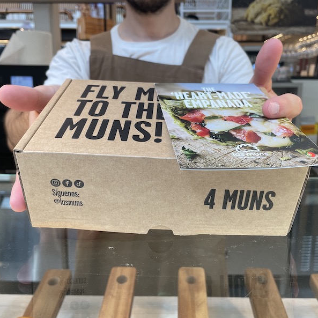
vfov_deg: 52.5
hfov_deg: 52.5
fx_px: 322
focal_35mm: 31
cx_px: 169
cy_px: 158
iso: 40
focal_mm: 4.2
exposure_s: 1/100
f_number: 1.6
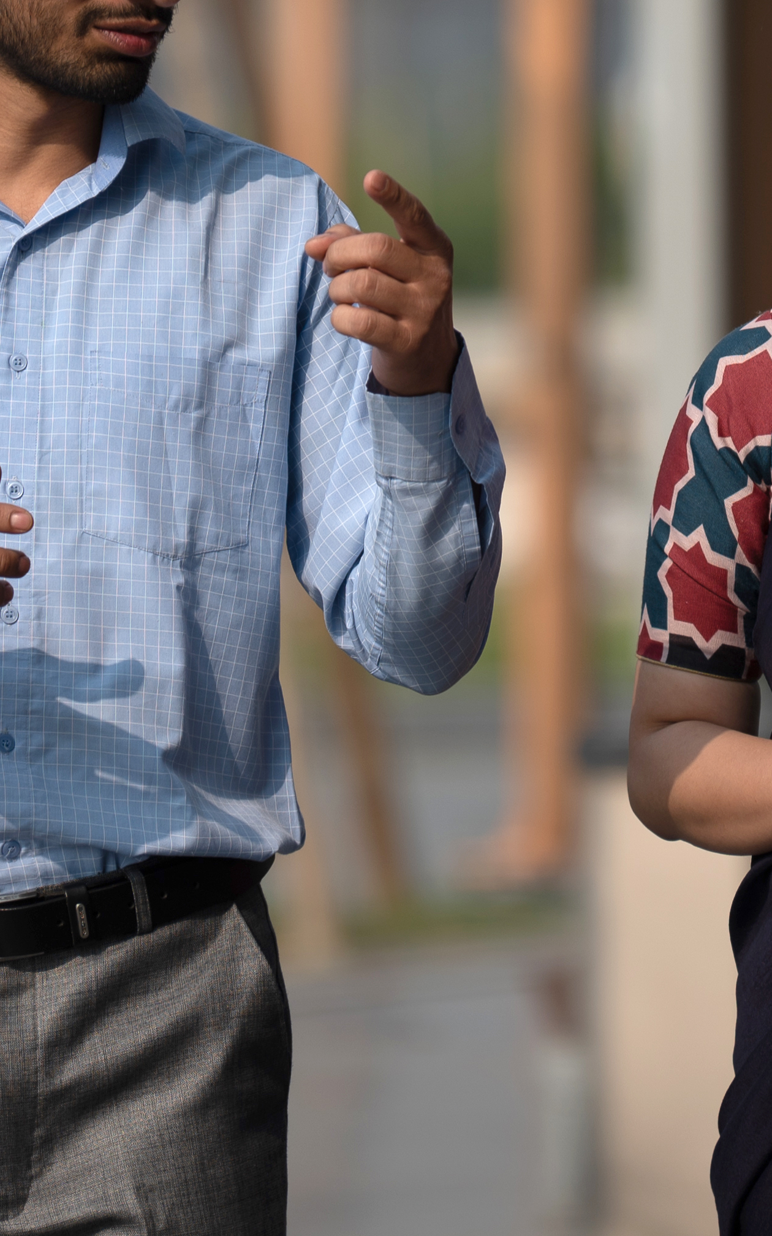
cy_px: 282
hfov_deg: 2.1
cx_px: 850
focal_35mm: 611
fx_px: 20568
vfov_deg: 3.4
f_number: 2.8
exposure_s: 1/1600
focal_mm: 200
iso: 50
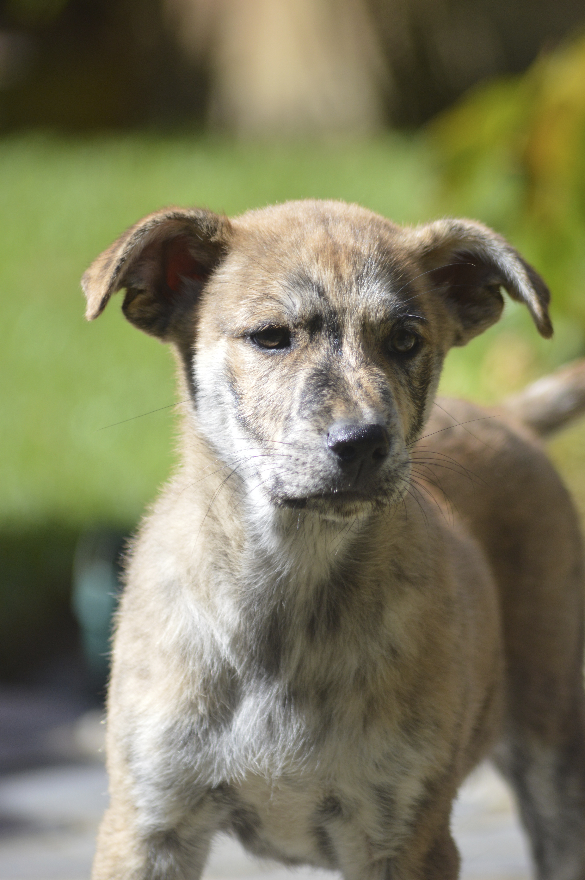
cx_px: 292
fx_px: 6227
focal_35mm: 255
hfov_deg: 5.4
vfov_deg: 8.1
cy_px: 440
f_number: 4.5
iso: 400
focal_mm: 170
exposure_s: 1/1000
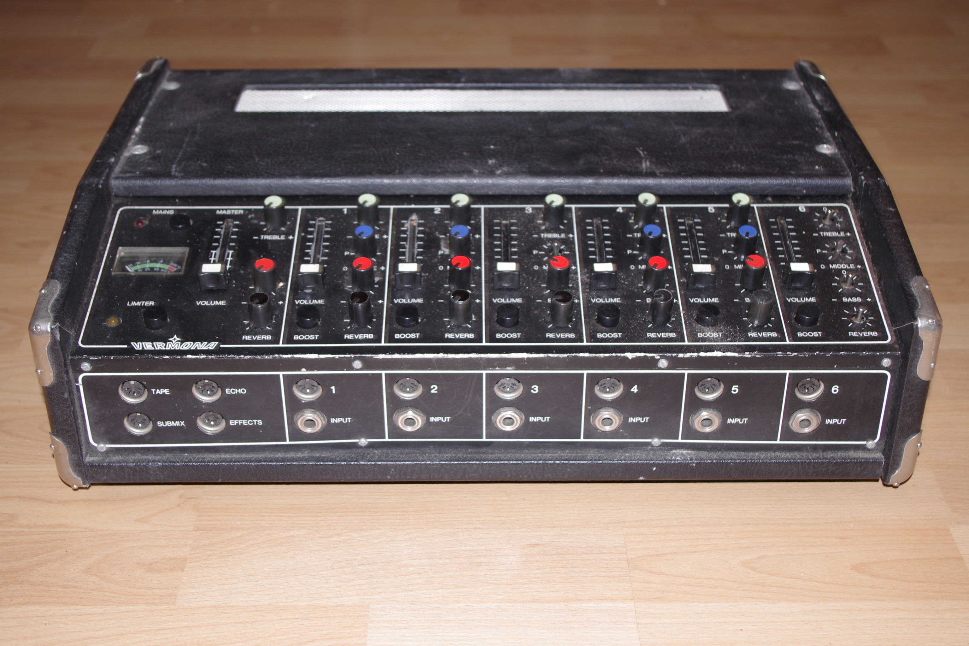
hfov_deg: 40.3
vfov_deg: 27.5
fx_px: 1319
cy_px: 323
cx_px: 484
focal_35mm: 49
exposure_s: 1/25
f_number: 4
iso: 200
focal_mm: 32.5
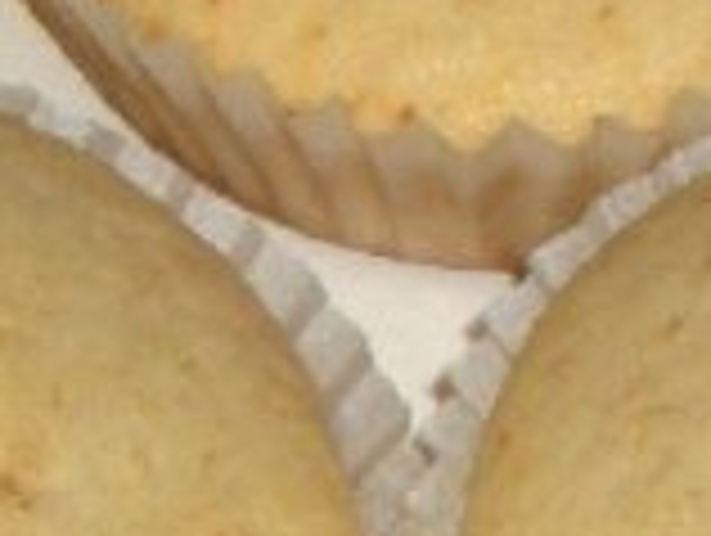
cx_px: 0
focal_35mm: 473
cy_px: 1067
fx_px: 9730
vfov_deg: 3.1
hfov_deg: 4.2
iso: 100
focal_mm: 24
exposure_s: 1/125
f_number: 4.9
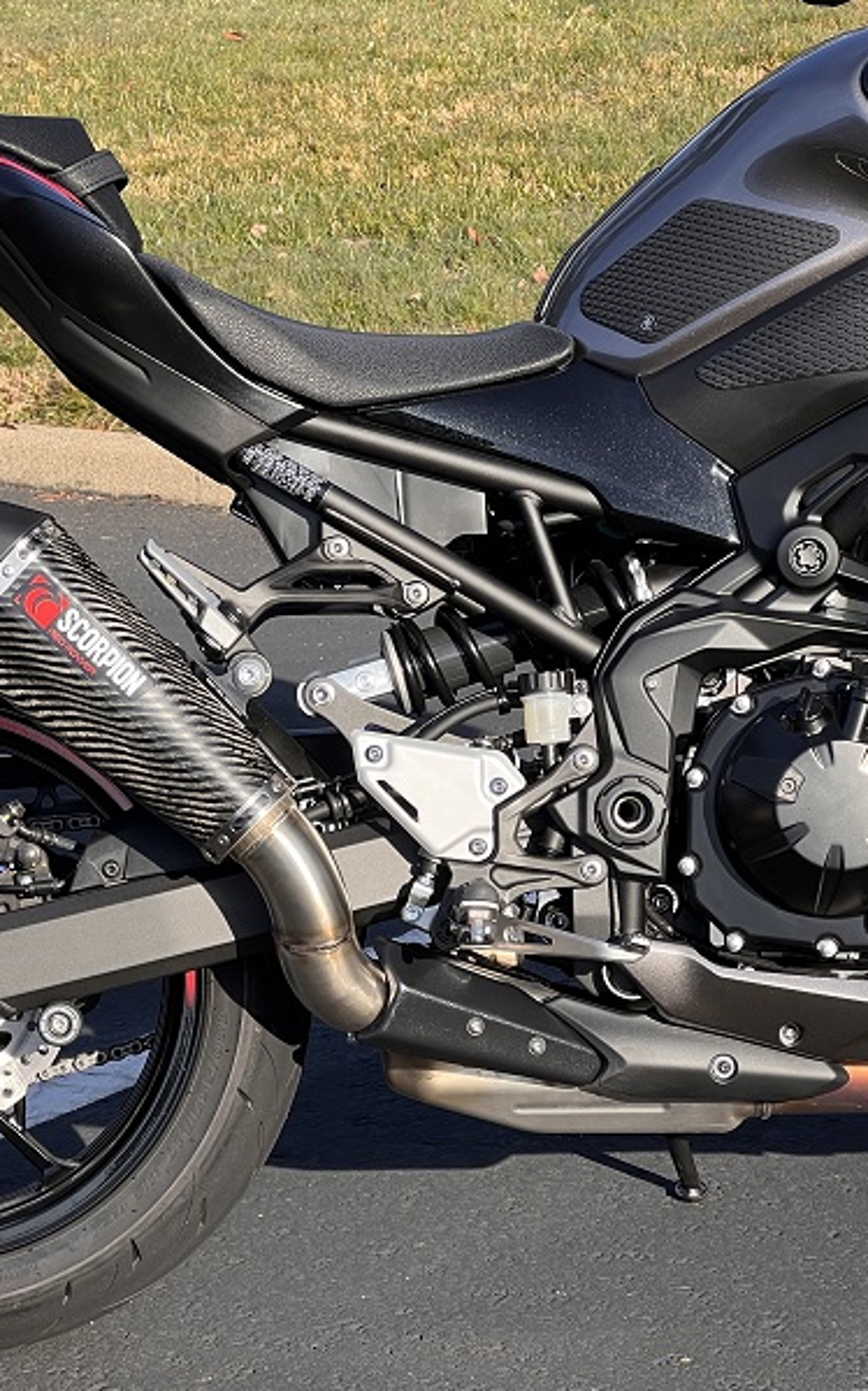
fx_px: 4166
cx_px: 178
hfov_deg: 11.8
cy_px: 696
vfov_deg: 18.9
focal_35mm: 110
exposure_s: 1/290
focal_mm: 9
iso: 32
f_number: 2.8
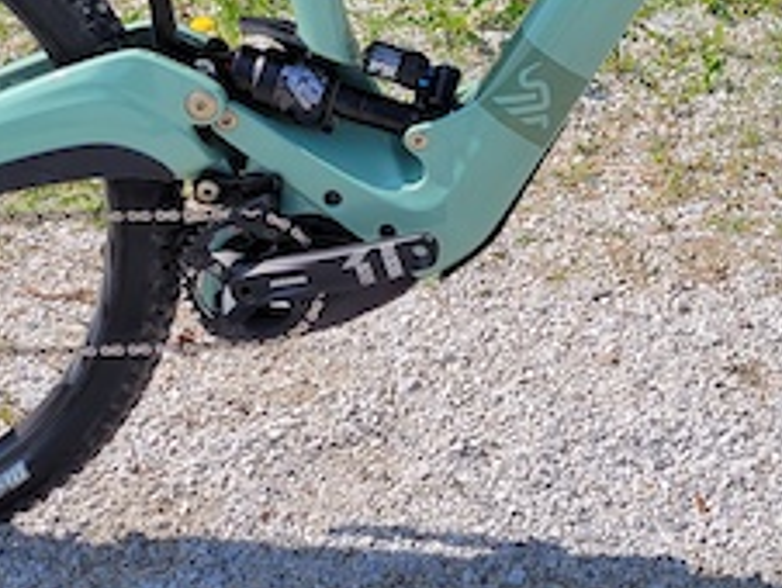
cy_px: -38
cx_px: 536
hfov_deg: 21.2
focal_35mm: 92
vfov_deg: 15.7
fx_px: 2081
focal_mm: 5.4
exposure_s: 1/1513
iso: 40
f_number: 1.8
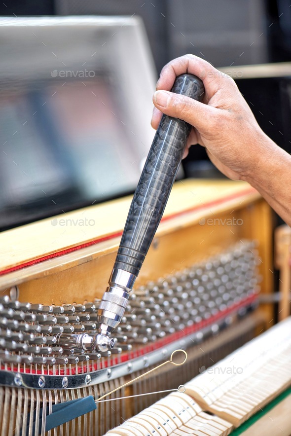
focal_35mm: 105
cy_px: 218
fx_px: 1272
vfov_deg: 19.5
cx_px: 146
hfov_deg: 13.1
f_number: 4
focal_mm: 105
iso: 500
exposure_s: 1/60
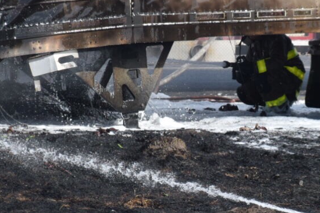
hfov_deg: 3.4
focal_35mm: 609
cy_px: 148
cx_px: 224
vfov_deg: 2.3
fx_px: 5410
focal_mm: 140
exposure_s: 1/2500
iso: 800
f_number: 6.3
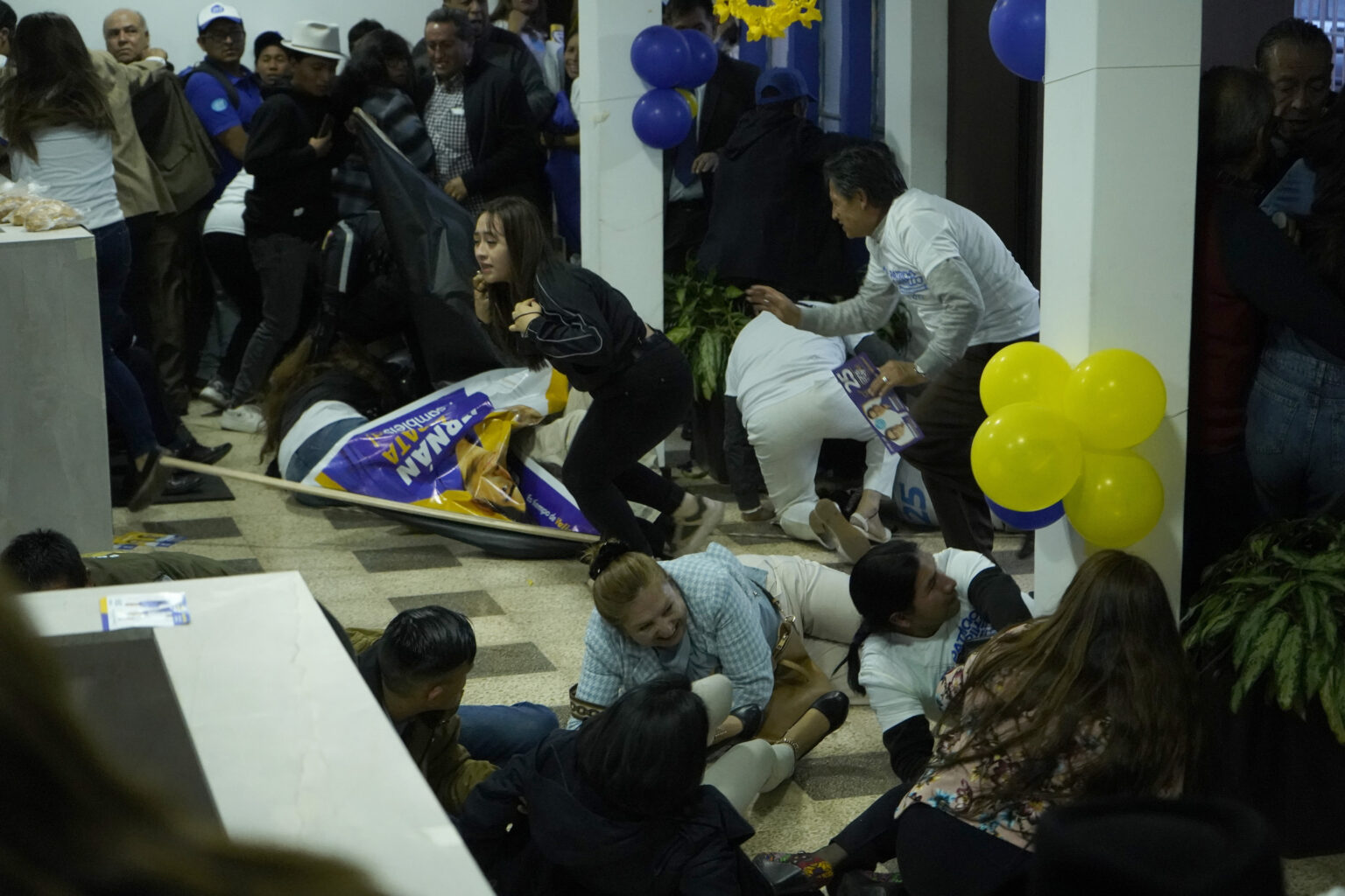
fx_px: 2578
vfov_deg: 19.7
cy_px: 448
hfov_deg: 29.2
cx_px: 672
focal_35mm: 69
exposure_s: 1/250
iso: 8000
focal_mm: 69
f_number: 5.6
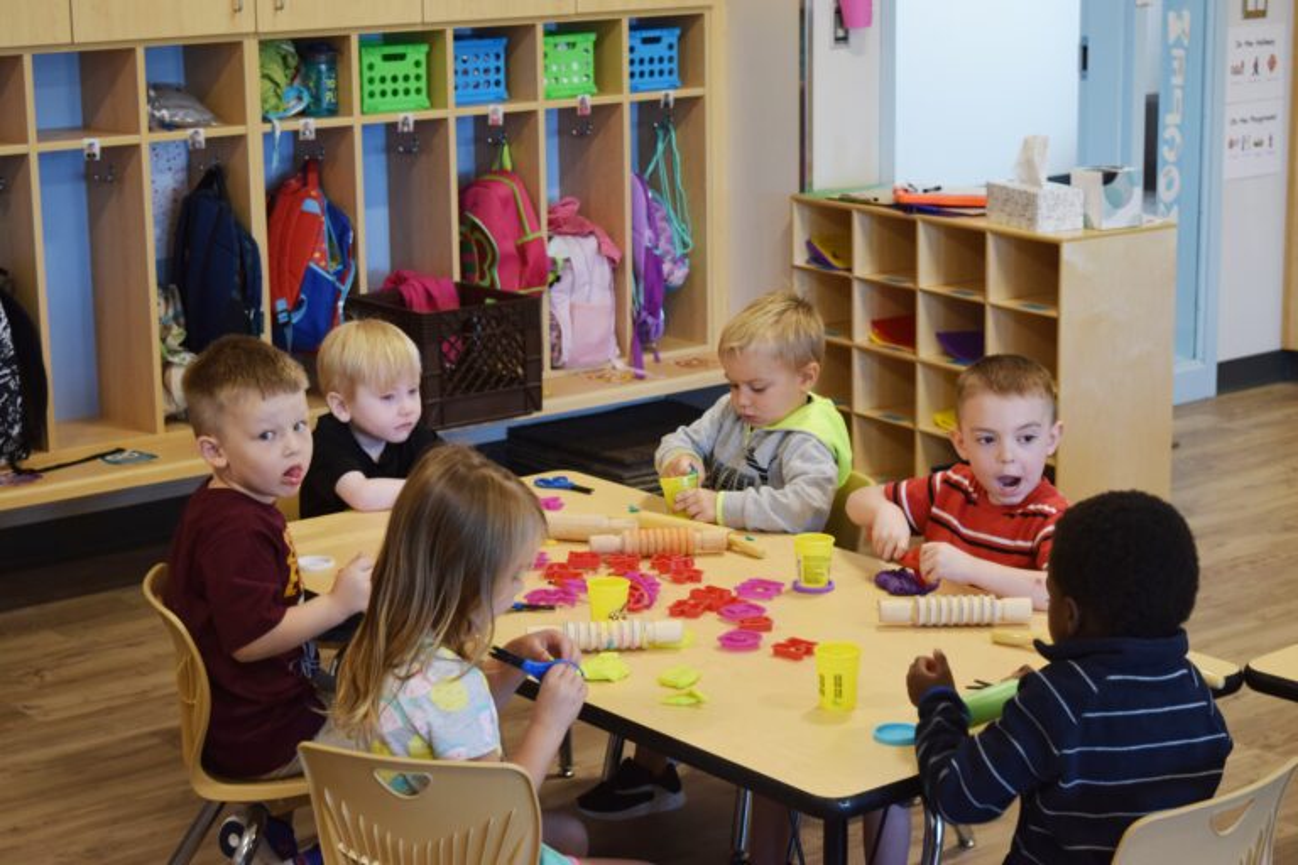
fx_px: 2596
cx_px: 649
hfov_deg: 28.1
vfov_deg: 18.9
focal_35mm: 72
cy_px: 432
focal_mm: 48
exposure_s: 1/60
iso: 900
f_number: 5.3
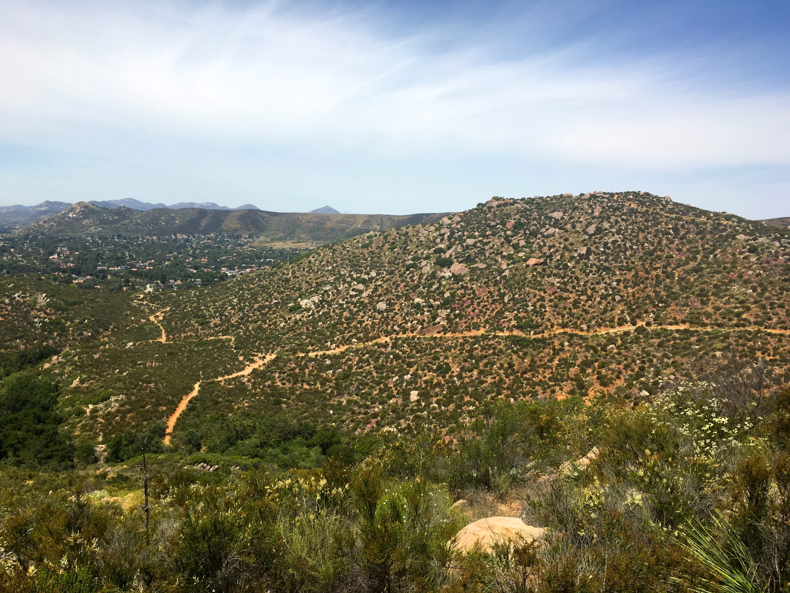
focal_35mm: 29
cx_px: 395
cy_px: 296
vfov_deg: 48.2
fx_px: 662
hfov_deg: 61.7
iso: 25
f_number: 2.2
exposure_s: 1/1789
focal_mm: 4.15
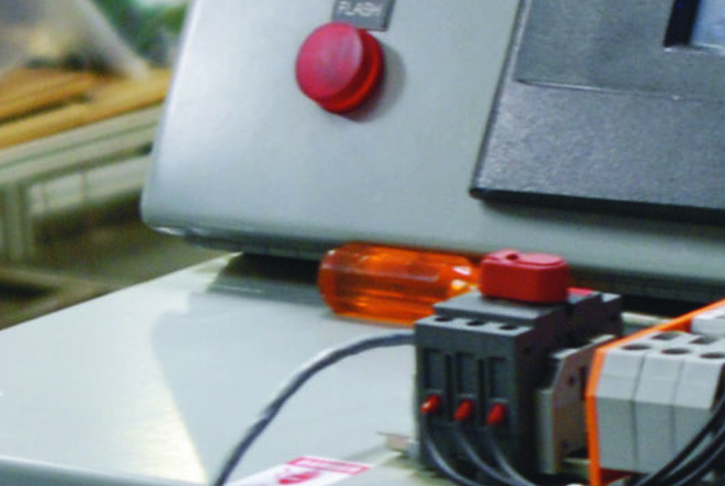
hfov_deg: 10.1
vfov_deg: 6.8
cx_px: 443
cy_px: 340
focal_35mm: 203
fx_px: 4094
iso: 400
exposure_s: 1/20
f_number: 3.5
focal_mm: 28
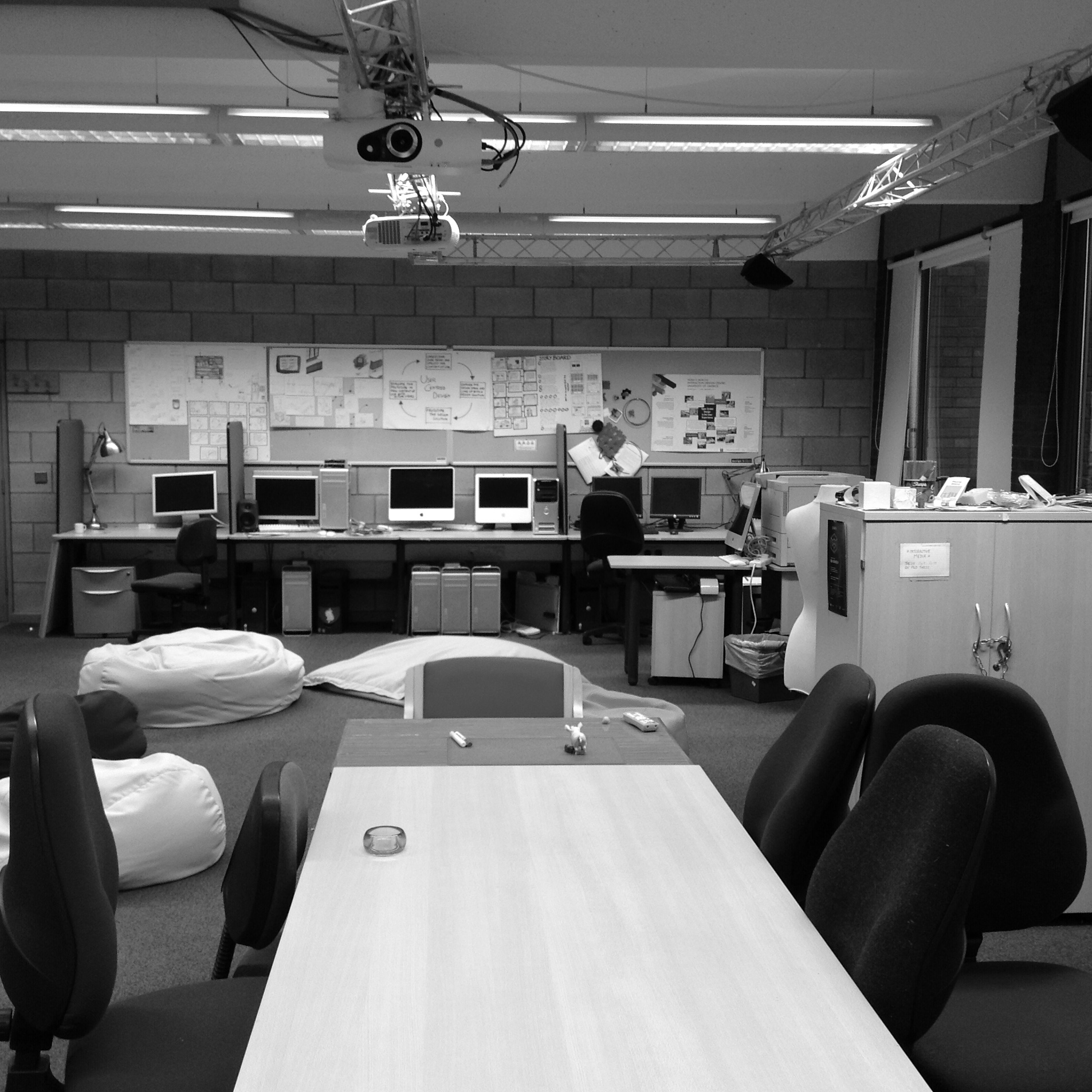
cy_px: 551
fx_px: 1499
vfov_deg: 40.0
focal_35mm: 42
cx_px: 532
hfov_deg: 40.0
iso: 50
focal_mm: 4.28
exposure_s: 1/24
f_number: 2.4
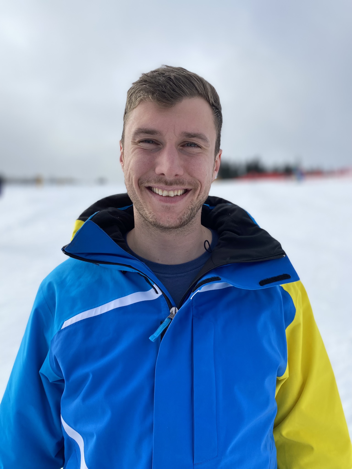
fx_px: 353
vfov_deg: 67.3
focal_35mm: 26
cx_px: 176
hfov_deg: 53.1
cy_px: 234
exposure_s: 1/1996
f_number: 1.8
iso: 32
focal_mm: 4.25
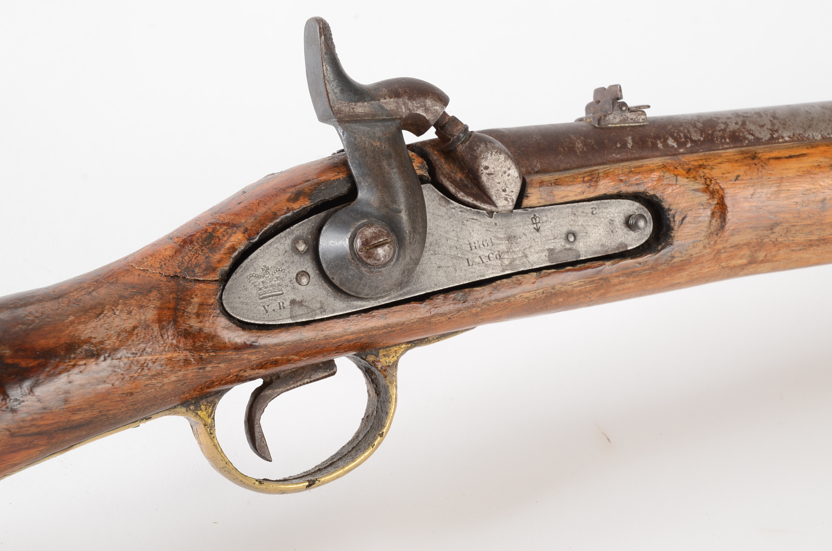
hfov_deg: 15.2
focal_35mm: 135
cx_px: 416
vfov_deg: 10.1
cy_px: 276
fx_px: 3114
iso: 200
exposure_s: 1/125
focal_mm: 90
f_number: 11
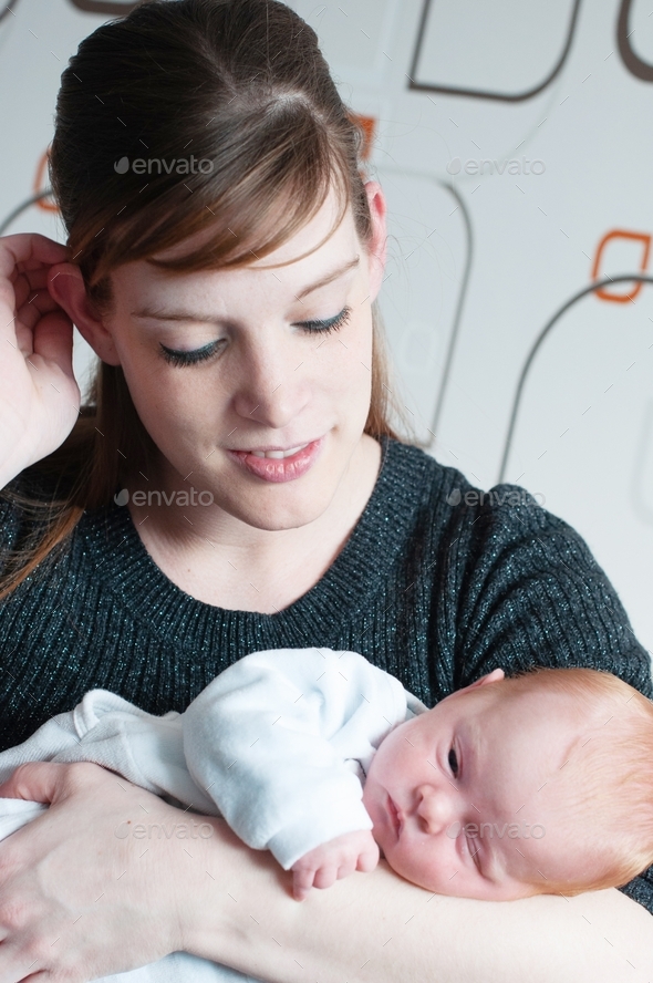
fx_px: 2045
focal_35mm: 75
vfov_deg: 27.0
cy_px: 492
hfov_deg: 18.1
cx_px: 326
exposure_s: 1/160
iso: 640
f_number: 4.5
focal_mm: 50
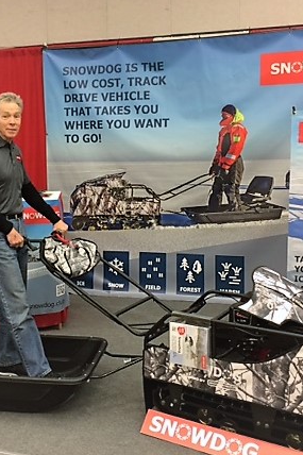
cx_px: 136
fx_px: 518
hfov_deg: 32.6
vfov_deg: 47.4
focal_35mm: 41
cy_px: 228
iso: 80
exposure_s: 1/30
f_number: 2.2
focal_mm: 4.15
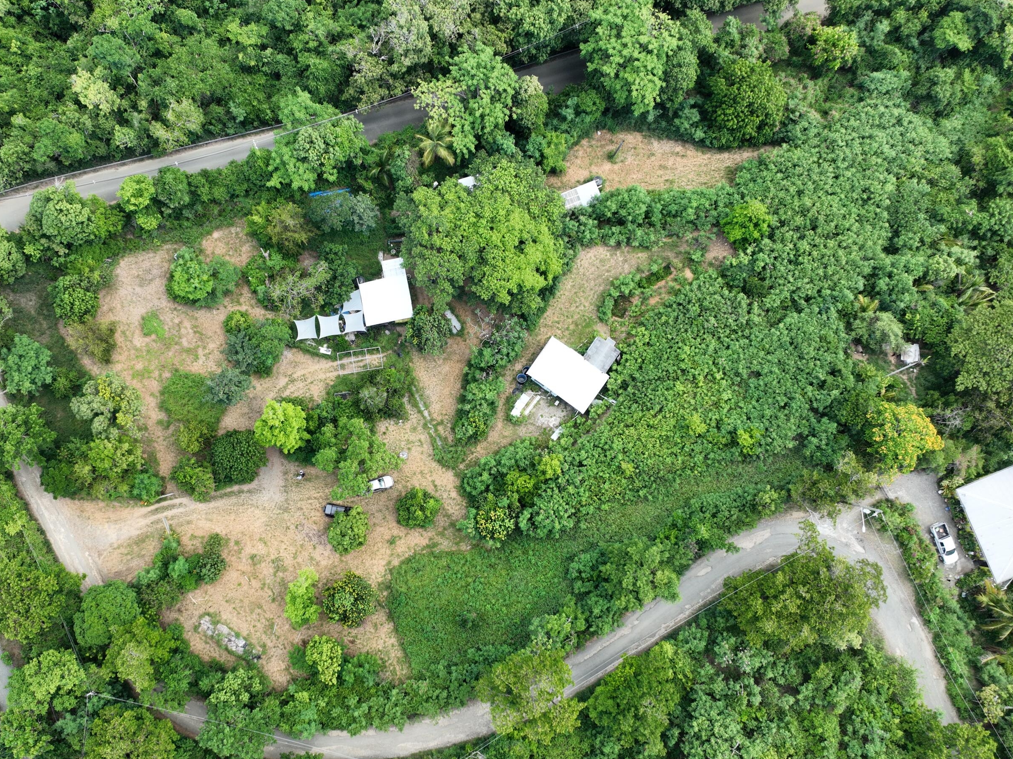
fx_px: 878
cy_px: 462
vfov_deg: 46.5
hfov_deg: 59.6
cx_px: 420
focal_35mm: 30
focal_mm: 12.29
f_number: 2.8
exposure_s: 1/240
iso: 100
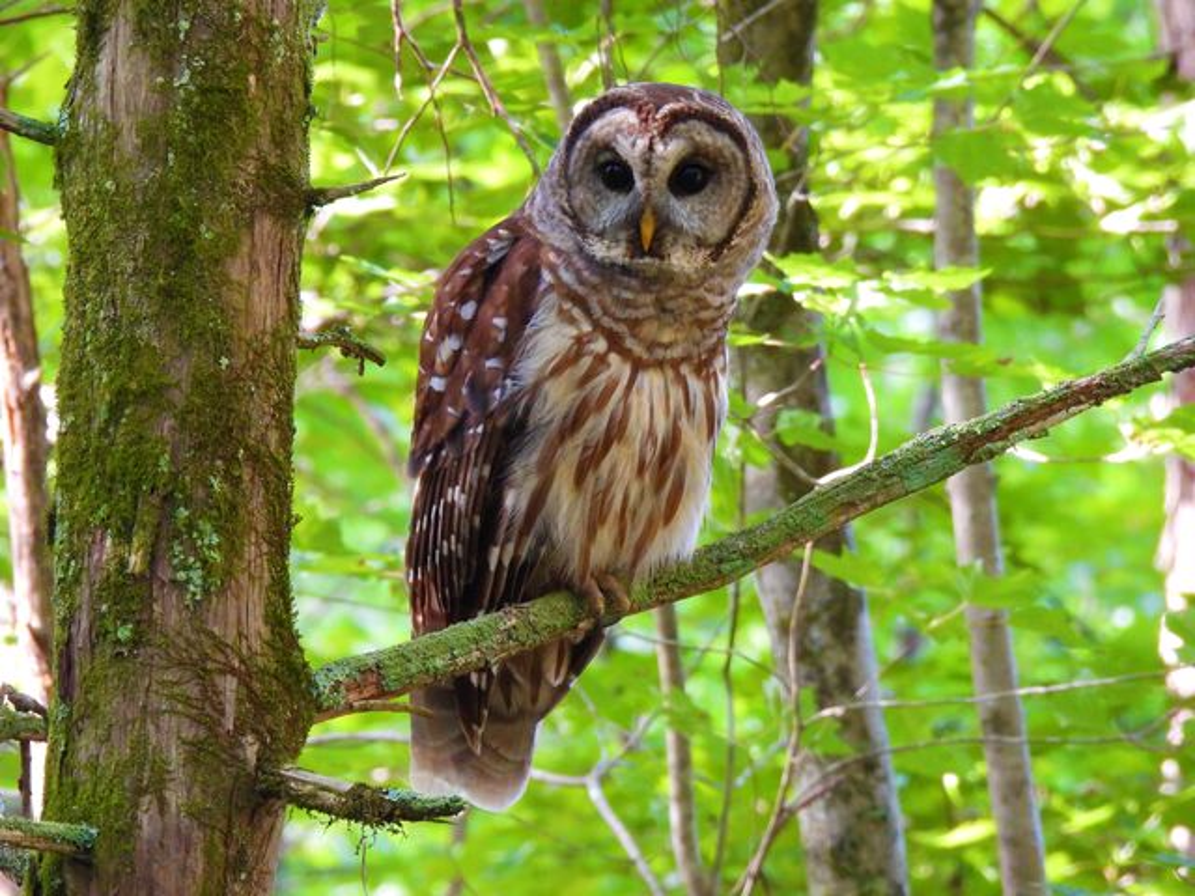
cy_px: 448
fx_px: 20713
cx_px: 598
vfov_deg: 2.5
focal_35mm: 600
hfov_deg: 3.3
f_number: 5
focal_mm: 107
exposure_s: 1/50
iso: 800
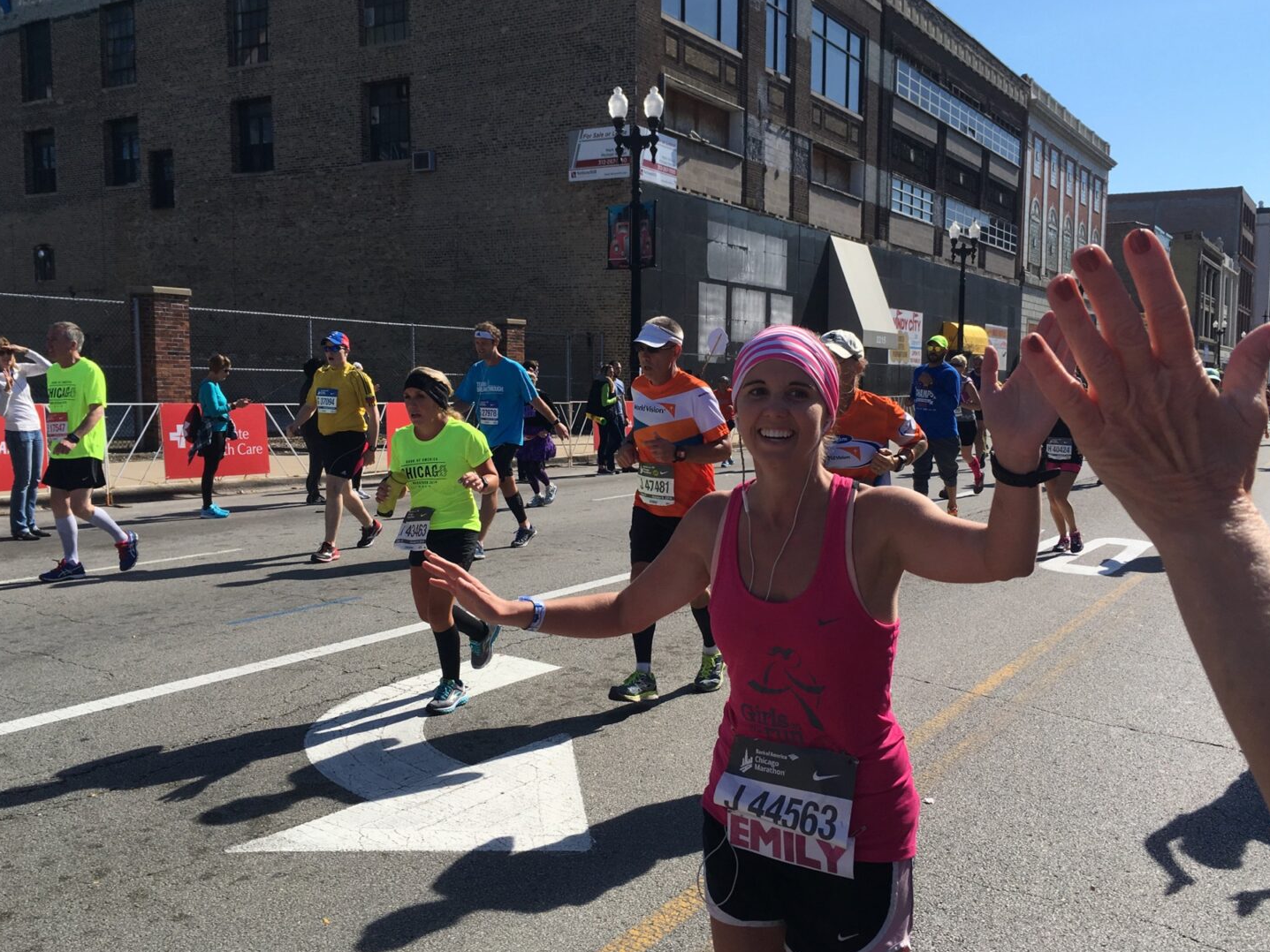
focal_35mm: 31
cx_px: 660
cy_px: 463
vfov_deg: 45.4
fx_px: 1137
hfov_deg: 58.3
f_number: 2.2
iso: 25
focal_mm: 4.15
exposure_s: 1/1748
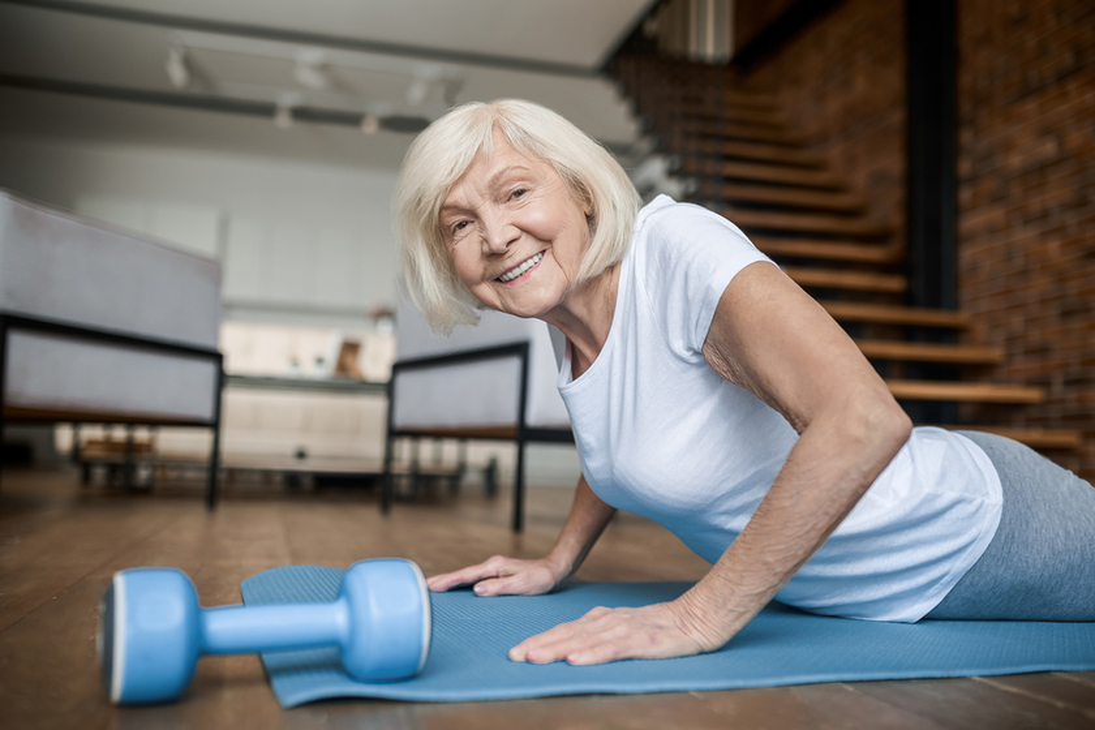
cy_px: 365
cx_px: 548
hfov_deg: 54.4
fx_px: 1065
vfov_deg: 37.9
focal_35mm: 35
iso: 400
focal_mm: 35
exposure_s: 1/320
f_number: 2
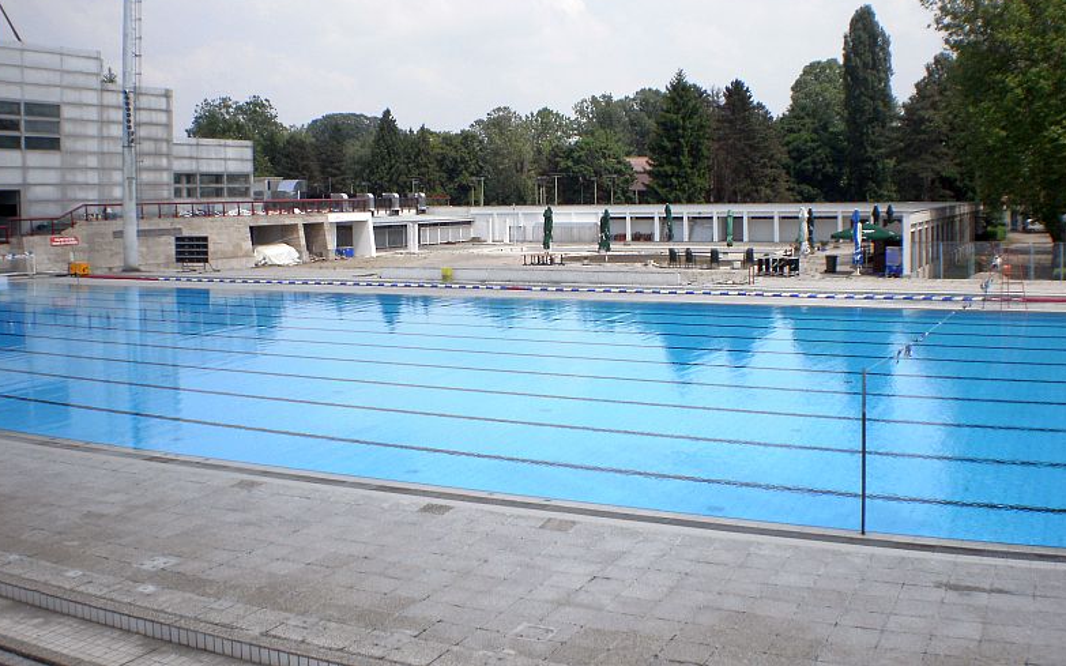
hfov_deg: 50.4
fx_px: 1133
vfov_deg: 32.6
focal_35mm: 39
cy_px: 259
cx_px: 528
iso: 100
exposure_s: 1/1000
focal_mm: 6.3
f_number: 4.6
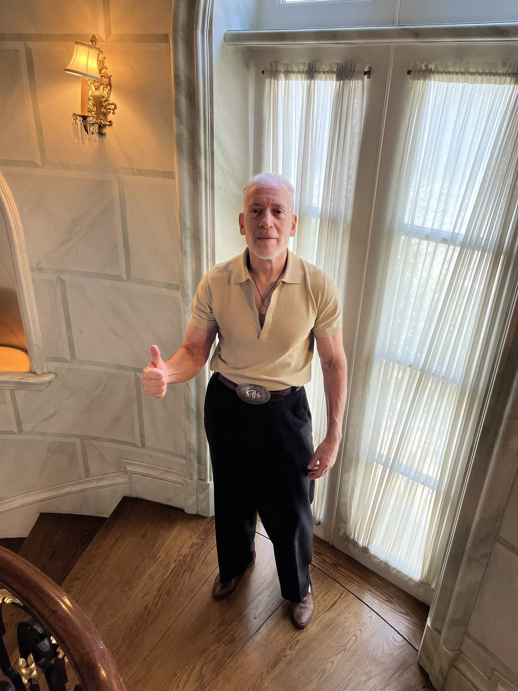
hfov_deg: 53.1
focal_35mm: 26
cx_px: 259
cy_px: 346
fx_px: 519
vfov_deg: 67.3
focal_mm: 5.1
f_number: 1.6
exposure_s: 1/120
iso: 125
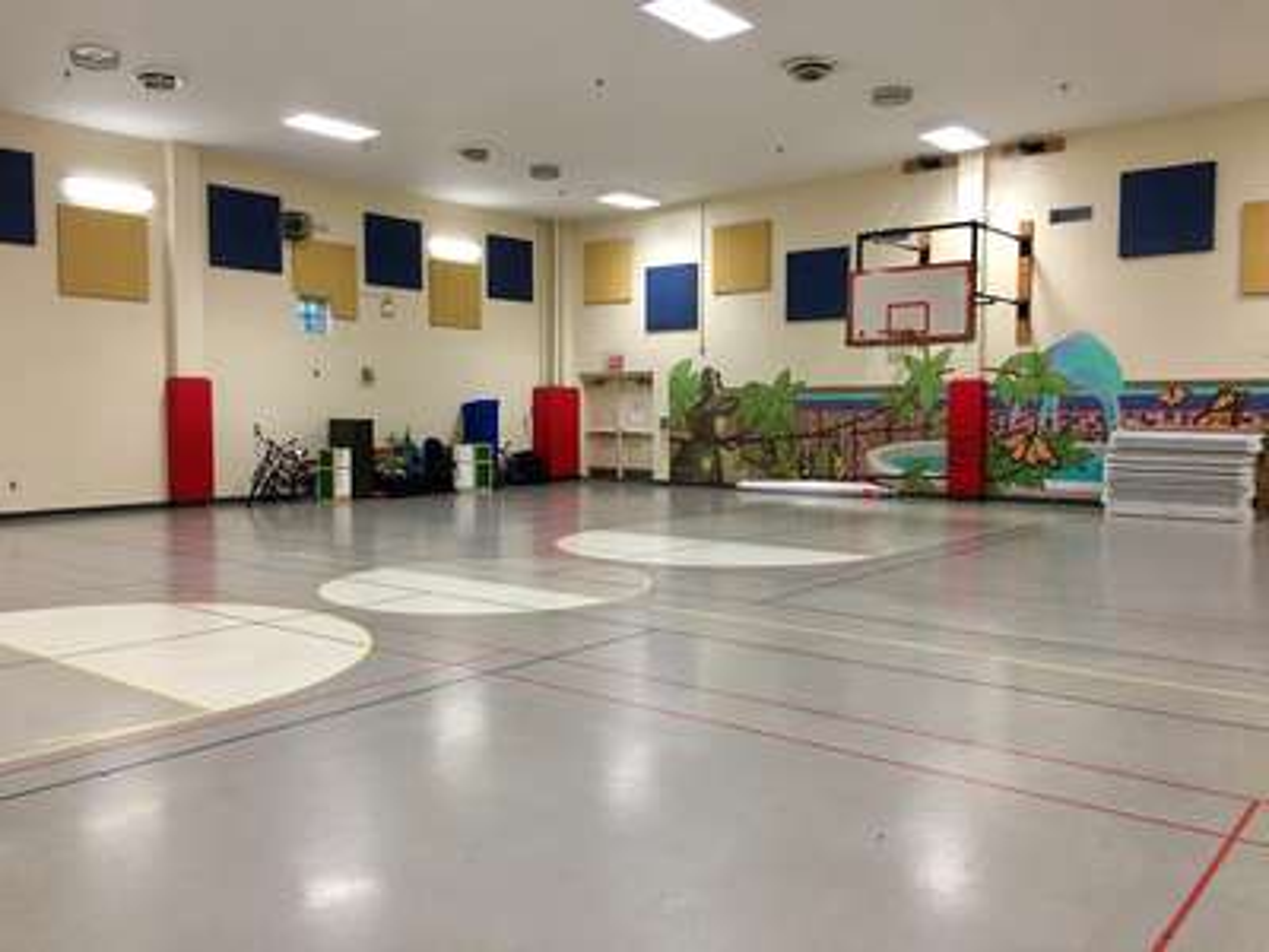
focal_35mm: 29
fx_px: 1063
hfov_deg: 61.7
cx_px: 634
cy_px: 476
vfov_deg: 48.2
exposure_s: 1/30
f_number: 2.2
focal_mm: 4.15
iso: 40
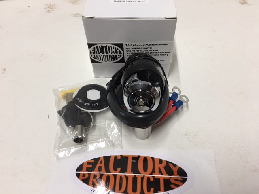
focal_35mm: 29
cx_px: 130
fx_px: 217
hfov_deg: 61.7
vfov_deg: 48.2
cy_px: 97
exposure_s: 1/15
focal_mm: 4.15
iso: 40
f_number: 2.2
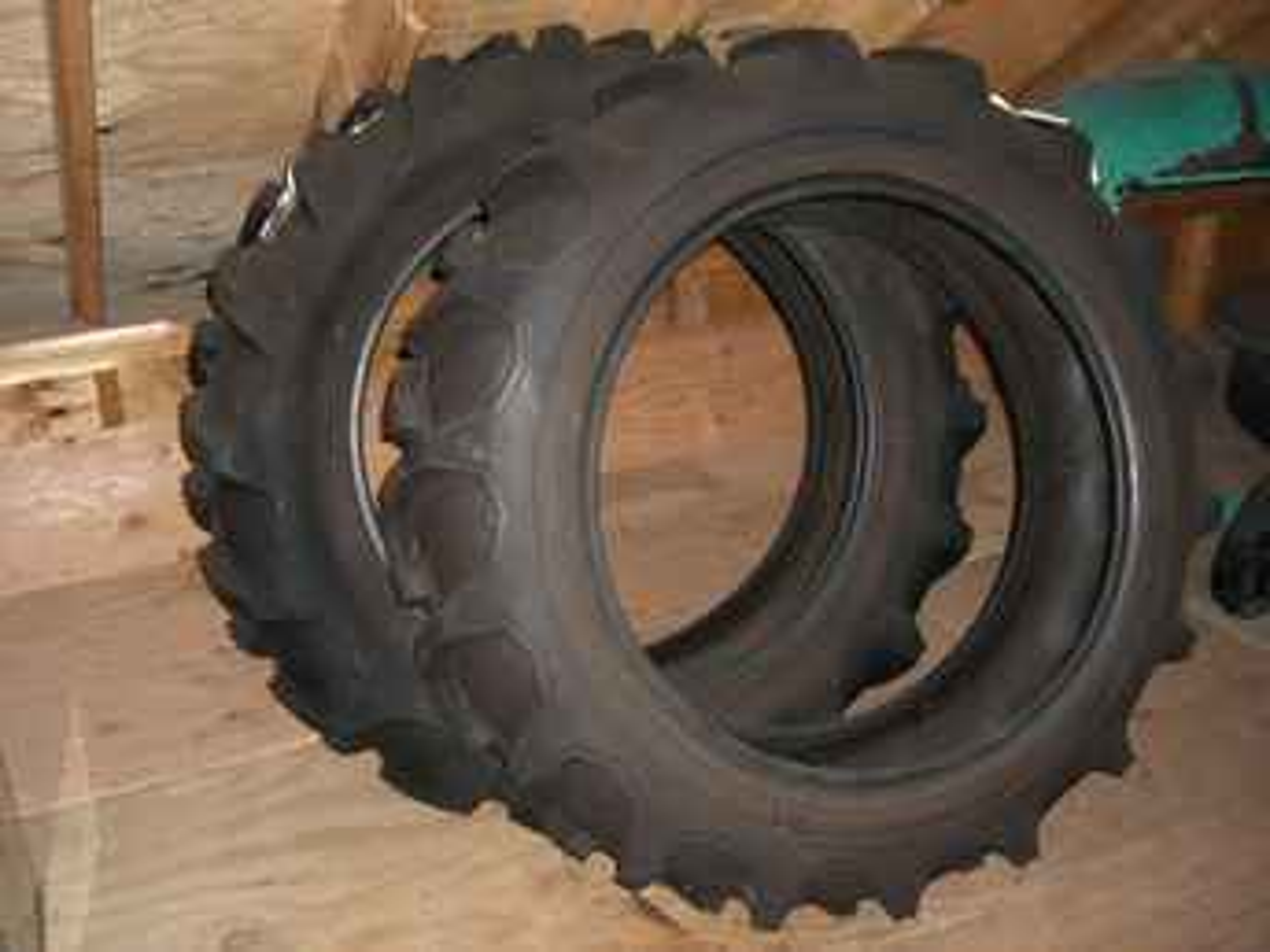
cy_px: 476
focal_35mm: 38
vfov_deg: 37.7
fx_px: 1394
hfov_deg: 49.0
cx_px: 635
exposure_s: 1/60
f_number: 2.7
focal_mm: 6.2
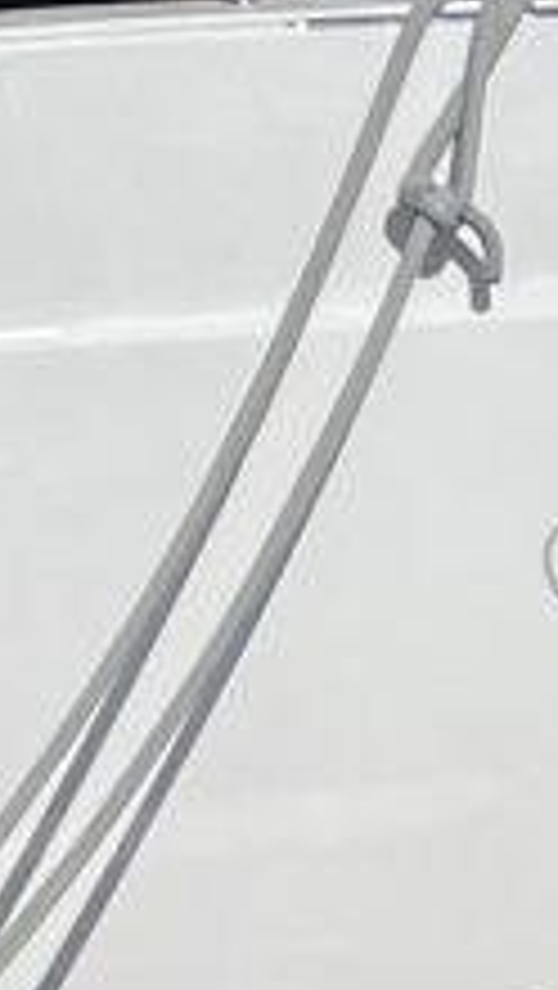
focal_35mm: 206
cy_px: 2061
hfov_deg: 4.5
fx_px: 5410
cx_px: 3348
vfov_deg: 9.7
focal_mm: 4.2
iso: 32
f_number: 1.6
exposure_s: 1/7813
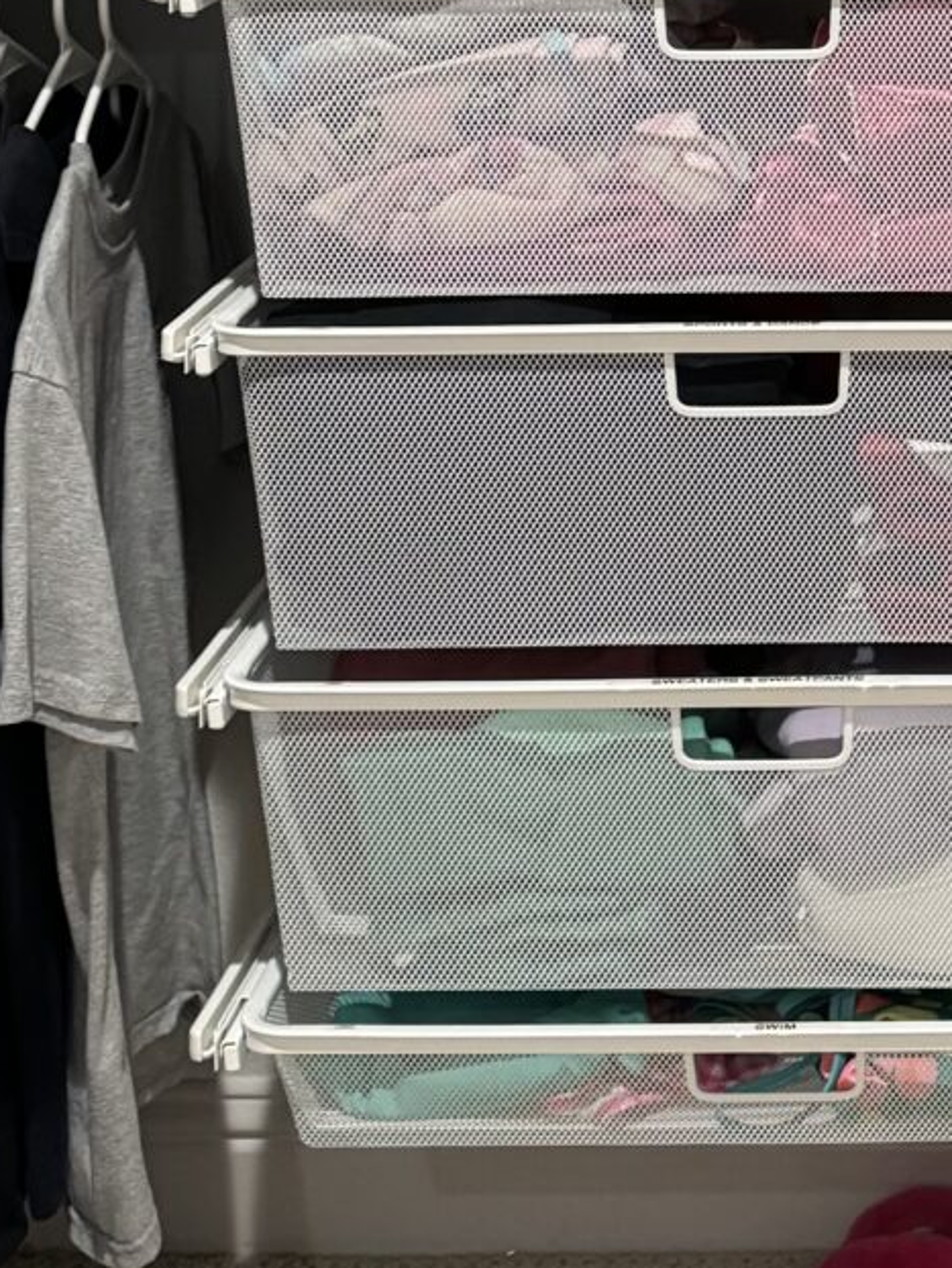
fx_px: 2895
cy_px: -186
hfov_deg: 17.8
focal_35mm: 79
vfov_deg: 23.0
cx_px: 1117
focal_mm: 6.76
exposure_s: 1/60
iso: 500
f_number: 1.78
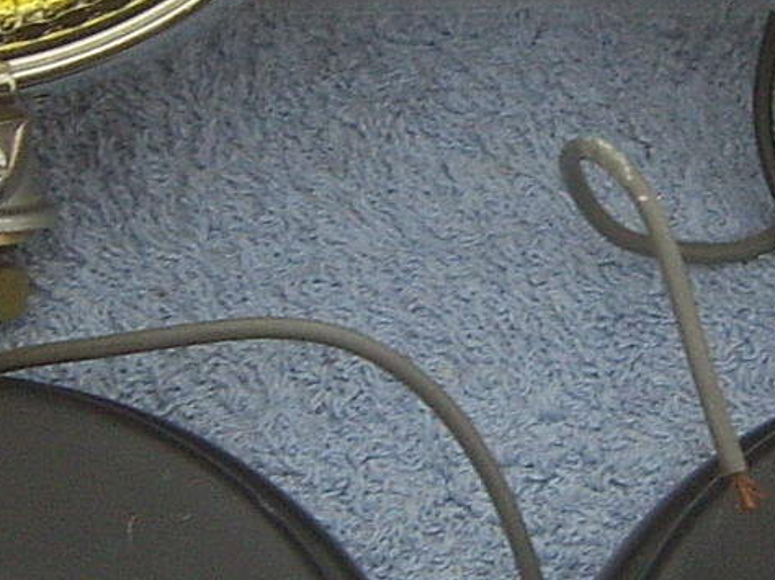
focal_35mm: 208
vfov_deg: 7.1
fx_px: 4654
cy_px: 234
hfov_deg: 9.5
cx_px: 525
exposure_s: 1/80
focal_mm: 7.8
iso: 50
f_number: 2.8
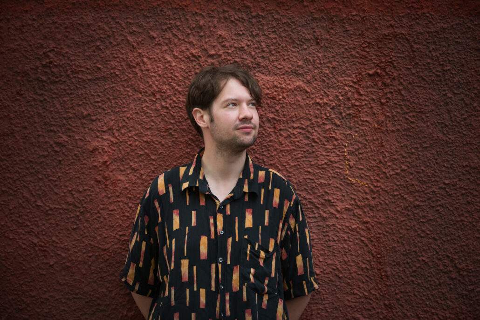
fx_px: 1867
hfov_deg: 14.7
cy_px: 160
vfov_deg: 9.8
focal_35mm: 140
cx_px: 240
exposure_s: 1/200
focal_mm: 140
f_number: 4
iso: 200
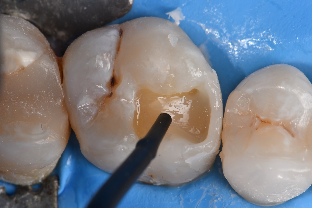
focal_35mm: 168
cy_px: 99
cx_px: 150
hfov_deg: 12.2
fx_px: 1455
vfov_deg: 8.2
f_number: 32
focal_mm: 105
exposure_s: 1/160
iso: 200
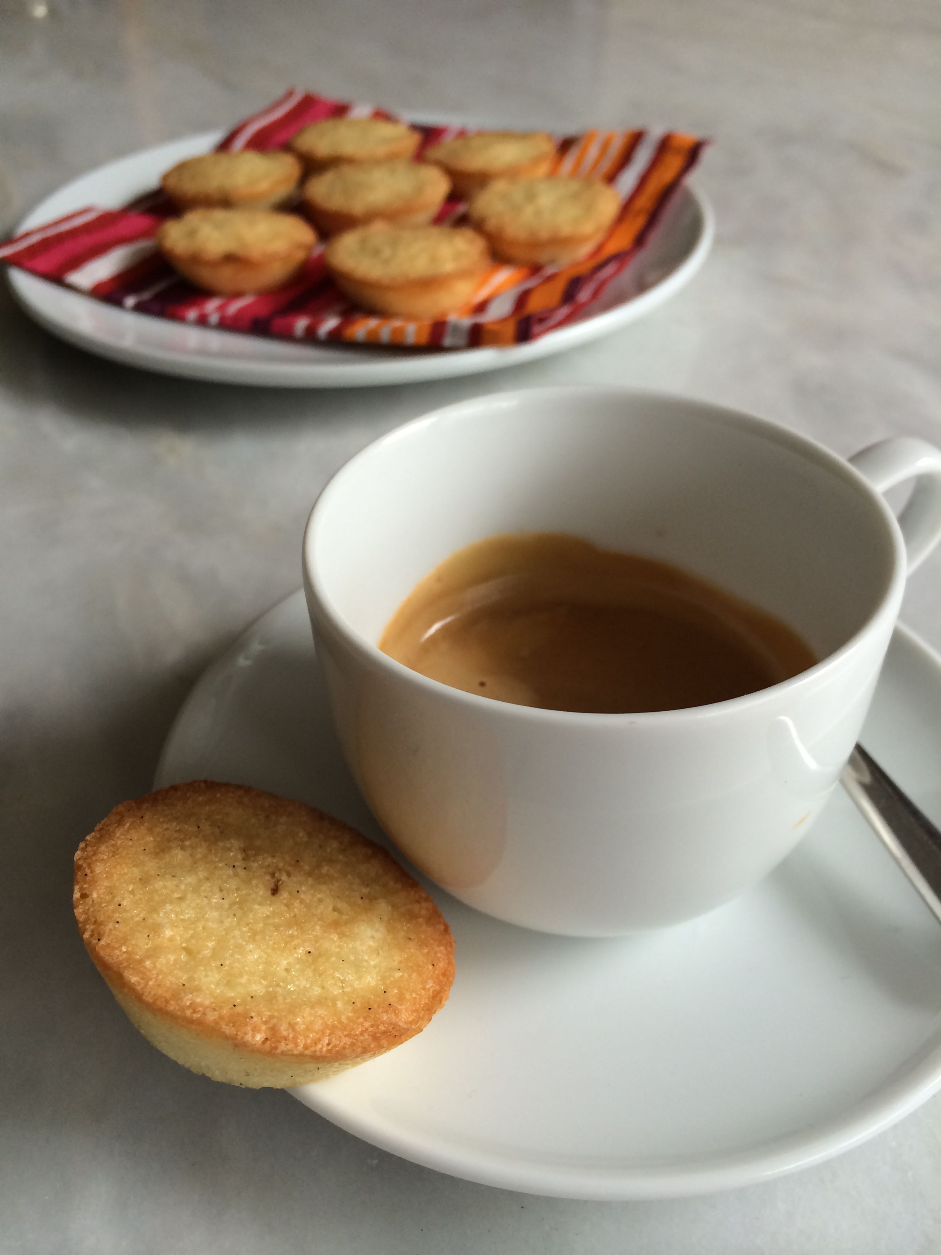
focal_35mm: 30
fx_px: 1087
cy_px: 628
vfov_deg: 60.0
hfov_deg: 46.8
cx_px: 470
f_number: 2.2
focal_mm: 4.12
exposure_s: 1/40
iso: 32
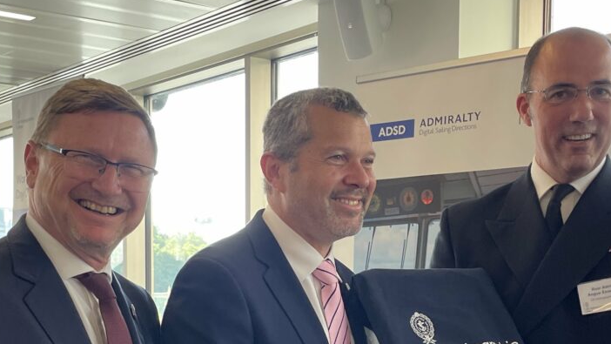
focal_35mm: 62
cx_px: 293
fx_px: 1005
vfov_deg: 18.9
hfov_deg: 33.8
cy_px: 344
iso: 64
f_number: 1.6
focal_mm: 4.2
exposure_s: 1/100
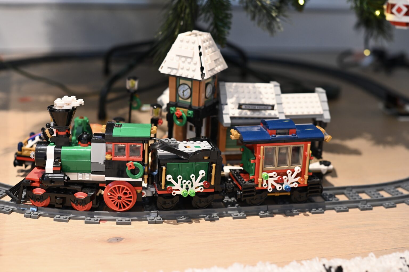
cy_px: 136
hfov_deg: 39.6
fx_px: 568
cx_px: 204
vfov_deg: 27.0
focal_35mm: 50
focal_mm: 50
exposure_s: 1/50
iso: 1800
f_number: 3.5
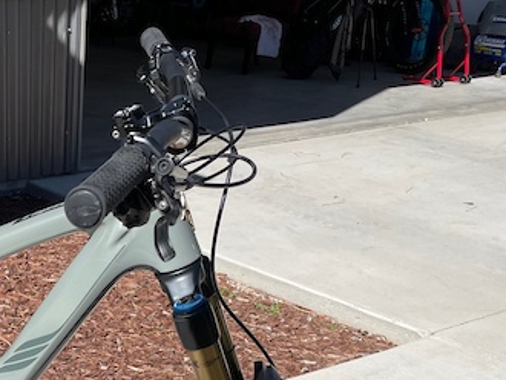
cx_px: 26
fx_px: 922
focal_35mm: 63
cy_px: 426
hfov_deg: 29.1
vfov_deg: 22.0
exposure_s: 1/3861
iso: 32
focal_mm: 4.2
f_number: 1.6
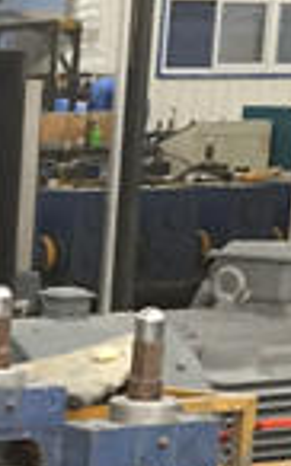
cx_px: -393
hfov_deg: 8.2
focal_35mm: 147
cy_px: 630
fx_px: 1869
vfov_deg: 13.6
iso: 125
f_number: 2.2
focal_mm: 4.15
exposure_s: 1/30
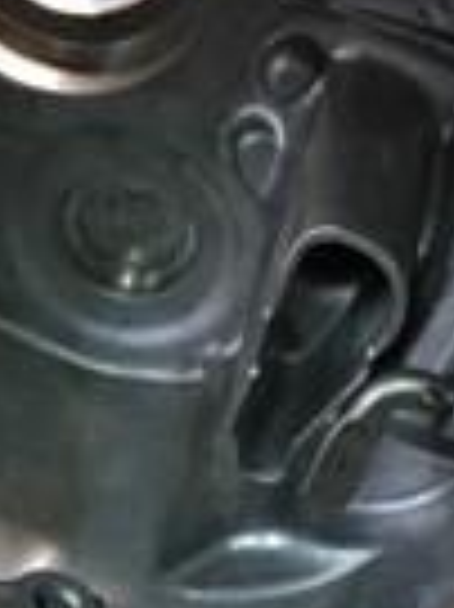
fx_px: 1506
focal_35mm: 86
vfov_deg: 21.4
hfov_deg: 17.0
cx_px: 85
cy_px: 694
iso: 125
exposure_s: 1/33
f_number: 2.2
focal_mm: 4.15
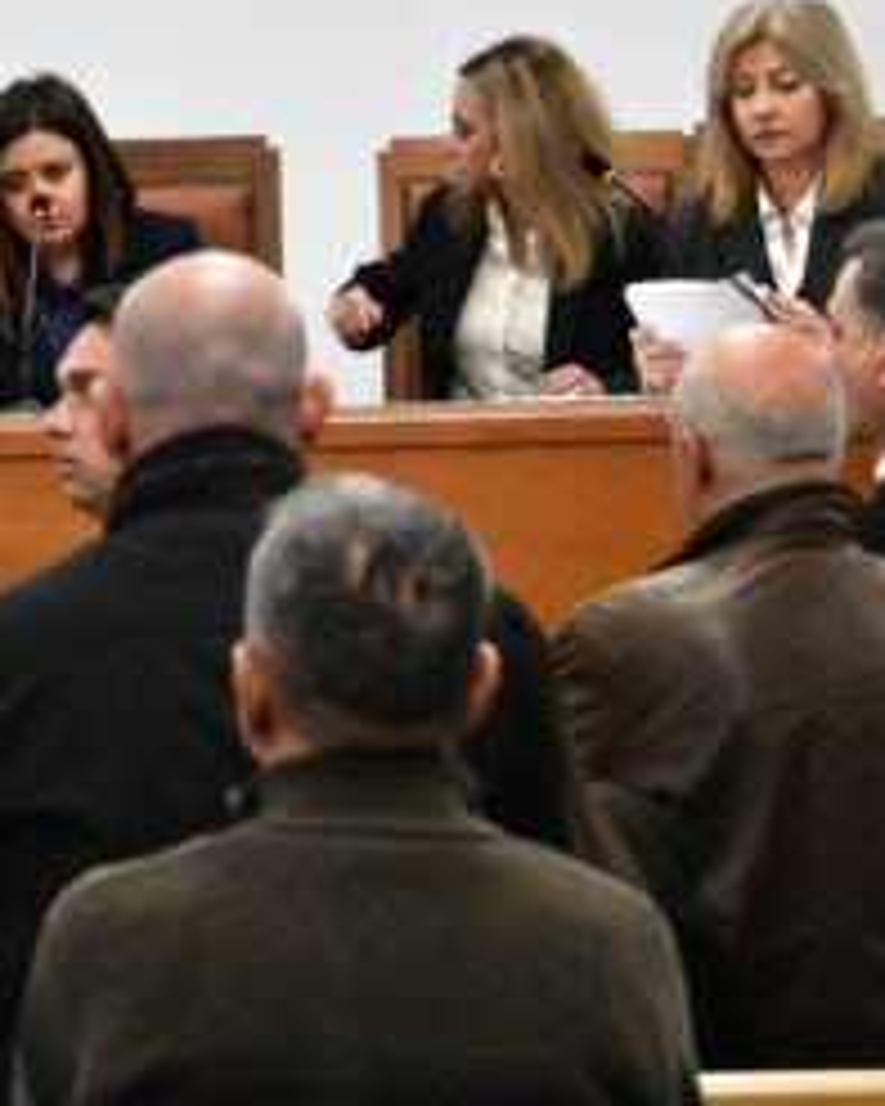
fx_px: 9587
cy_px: 196
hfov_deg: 5.2
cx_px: -755
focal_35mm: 293
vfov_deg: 6.6
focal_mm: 75
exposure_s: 1/320
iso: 8000
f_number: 5
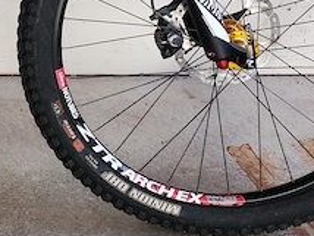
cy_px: -108
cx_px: -114
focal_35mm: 97
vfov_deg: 14.4
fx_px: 881
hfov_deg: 18.5
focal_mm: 4.3
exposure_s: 1/120
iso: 160
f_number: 2.4
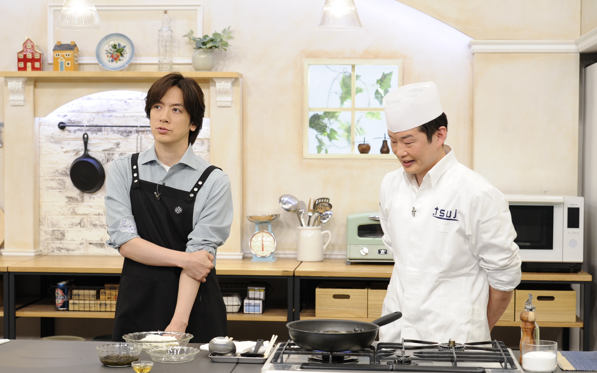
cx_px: 300
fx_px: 1171
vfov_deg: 18.1
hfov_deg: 28.6
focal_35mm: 72
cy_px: 198
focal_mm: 70
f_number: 5
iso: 1600
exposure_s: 1/125
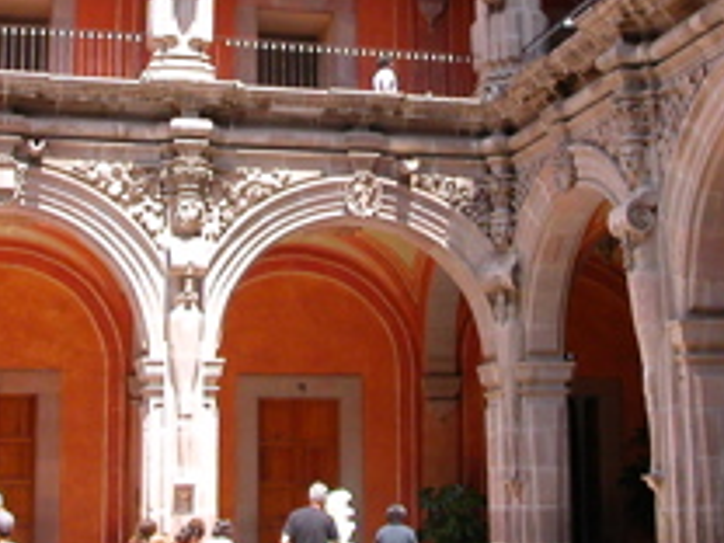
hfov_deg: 27.4
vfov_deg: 20.6
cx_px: 338
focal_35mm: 71
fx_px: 1485
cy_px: 143
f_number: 4.5
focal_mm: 5.6
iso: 100
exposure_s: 1/160
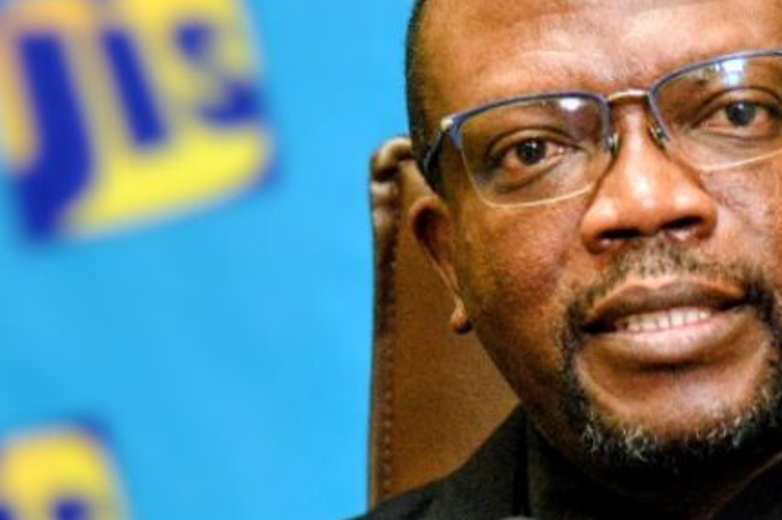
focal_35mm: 286
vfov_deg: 4.8
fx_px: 6208
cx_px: 700
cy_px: 436
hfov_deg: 7.2
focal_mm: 120
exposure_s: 1/125
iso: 3200
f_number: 5.6
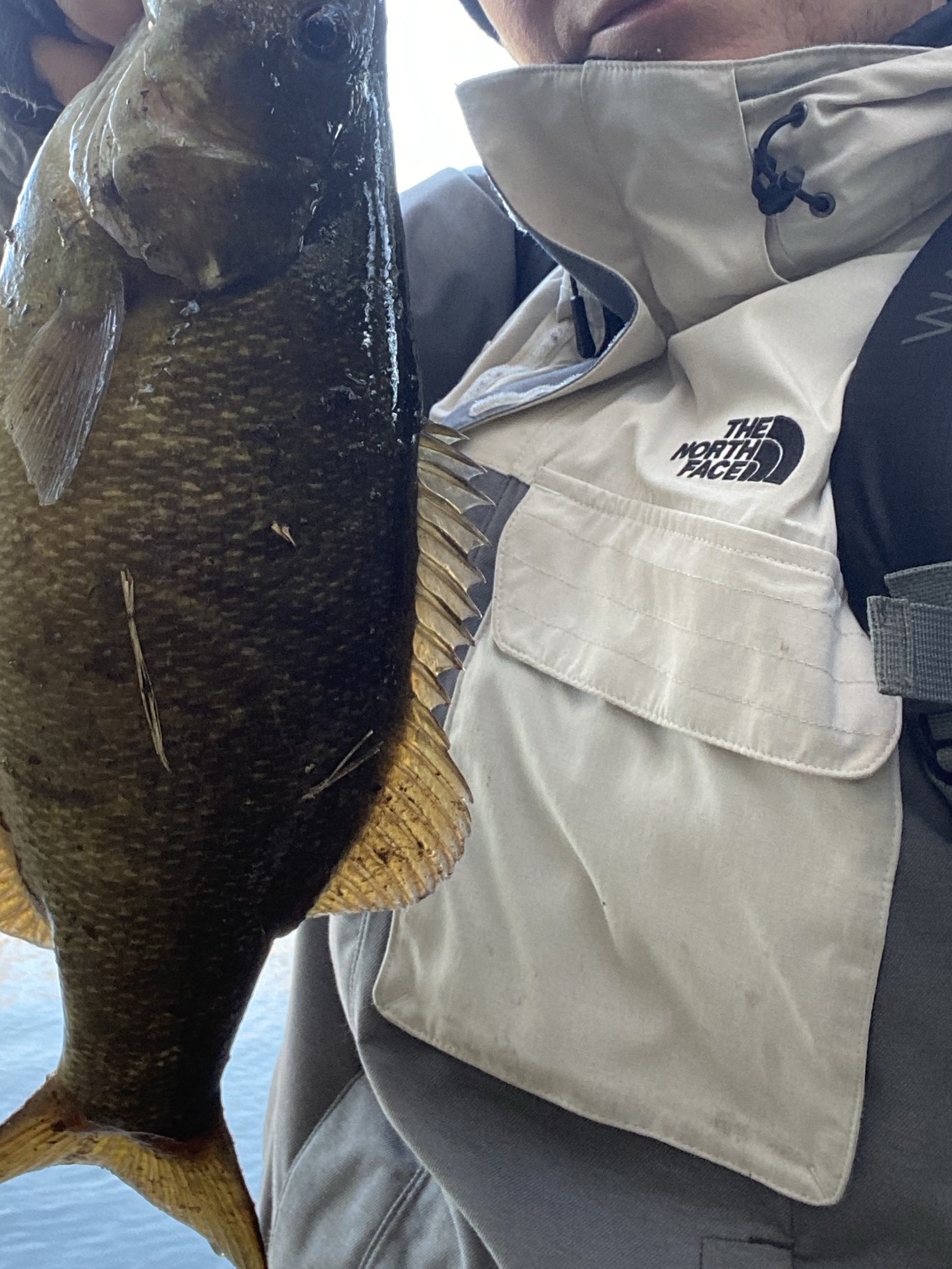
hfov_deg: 33.2
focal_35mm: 43
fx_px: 1577
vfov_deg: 43.3
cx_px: 294
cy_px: 439
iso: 100
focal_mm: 2.71
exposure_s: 1/60
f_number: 2.2
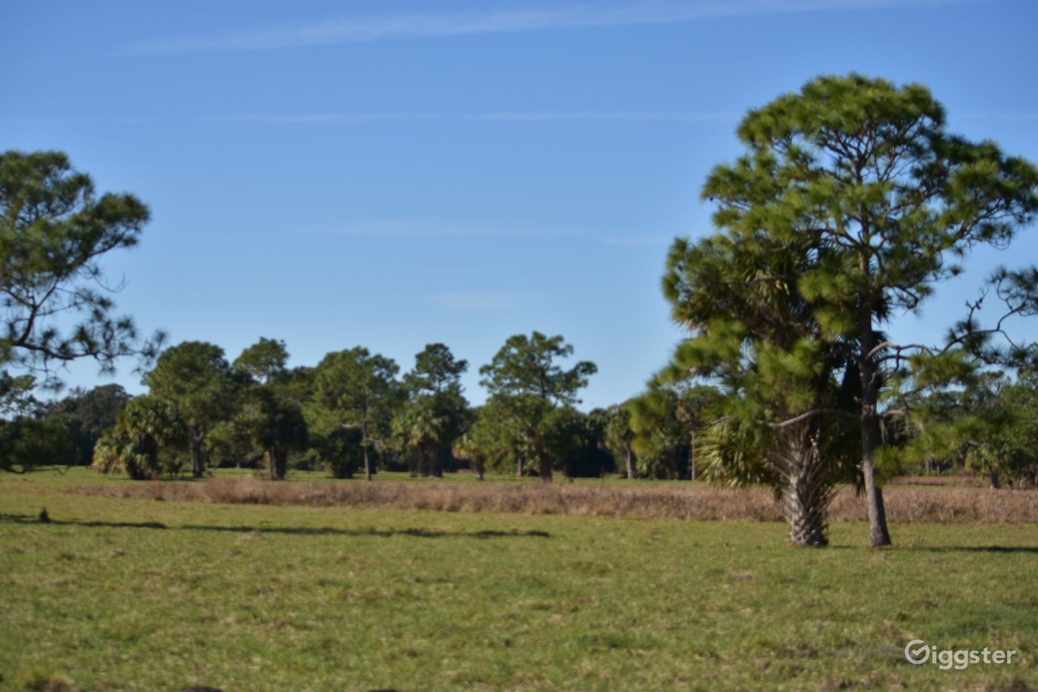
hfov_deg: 24.6
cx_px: 519
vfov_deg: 16.5
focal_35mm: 82
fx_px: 2378
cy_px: 346
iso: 100
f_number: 4.5
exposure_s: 1/1000
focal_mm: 55
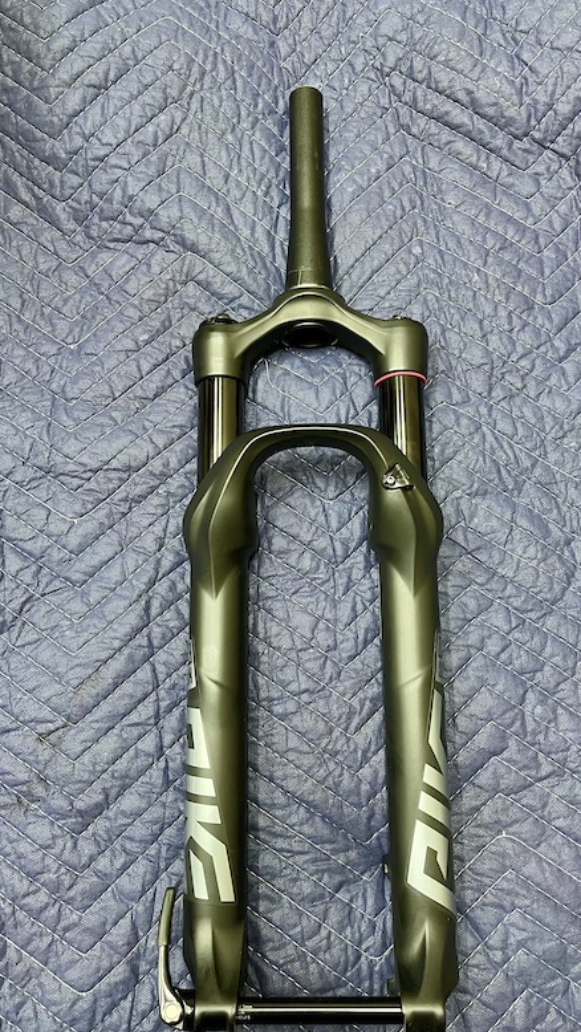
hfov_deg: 41.5
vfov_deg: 67.9
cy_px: 523
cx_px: 298
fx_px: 766
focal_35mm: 28
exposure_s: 1/40
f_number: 1.6
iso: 400
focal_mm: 5.1
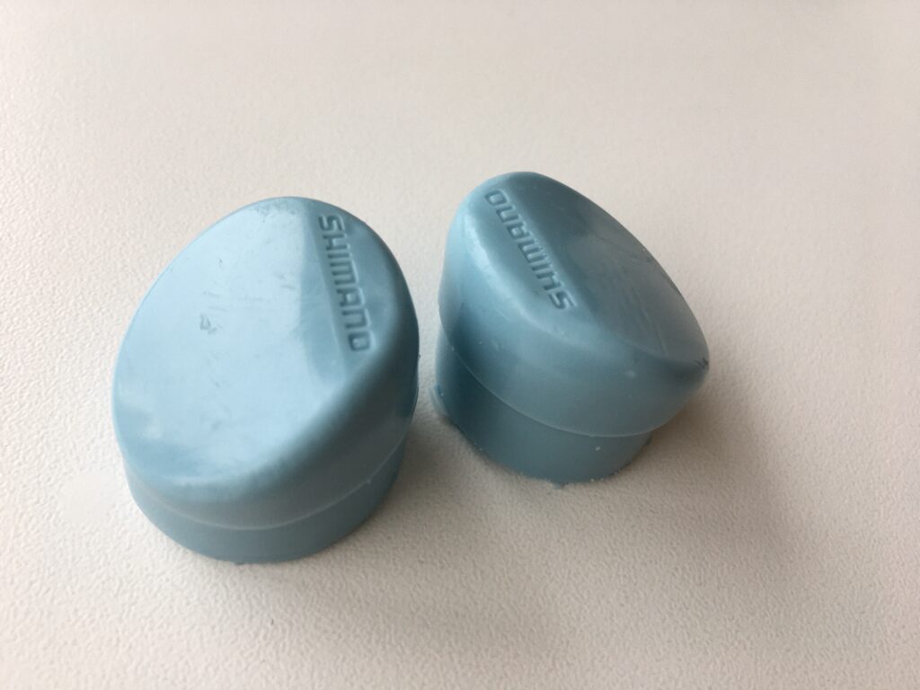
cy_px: 345
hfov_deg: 61.7
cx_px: 460
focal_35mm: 29
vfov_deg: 48.2
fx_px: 771
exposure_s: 1/50
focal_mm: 4.15
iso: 32
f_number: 2.2
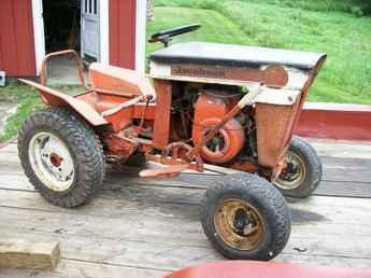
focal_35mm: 36
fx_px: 385
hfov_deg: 51.4
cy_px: 139
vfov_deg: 39.6
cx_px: 186
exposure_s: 1/130
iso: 80
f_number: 2.7
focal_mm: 6
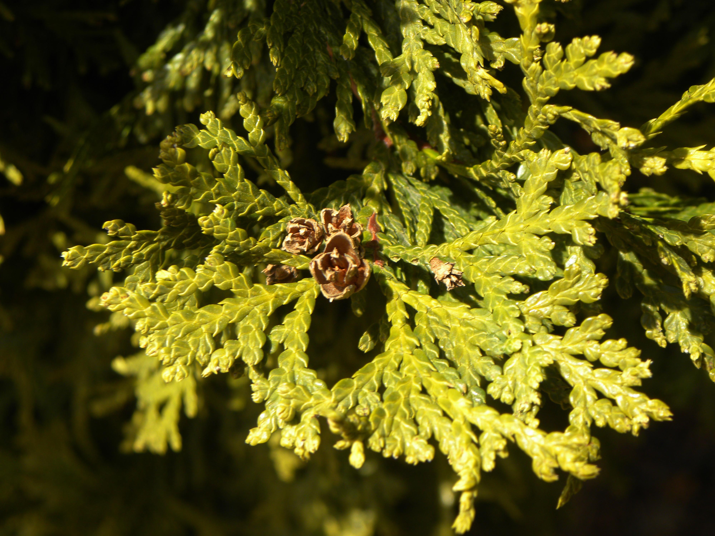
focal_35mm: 117
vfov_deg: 12.7
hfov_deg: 16.8
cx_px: 358
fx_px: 2417
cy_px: 268
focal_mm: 20.8
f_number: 4
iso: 64
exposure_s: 1/218
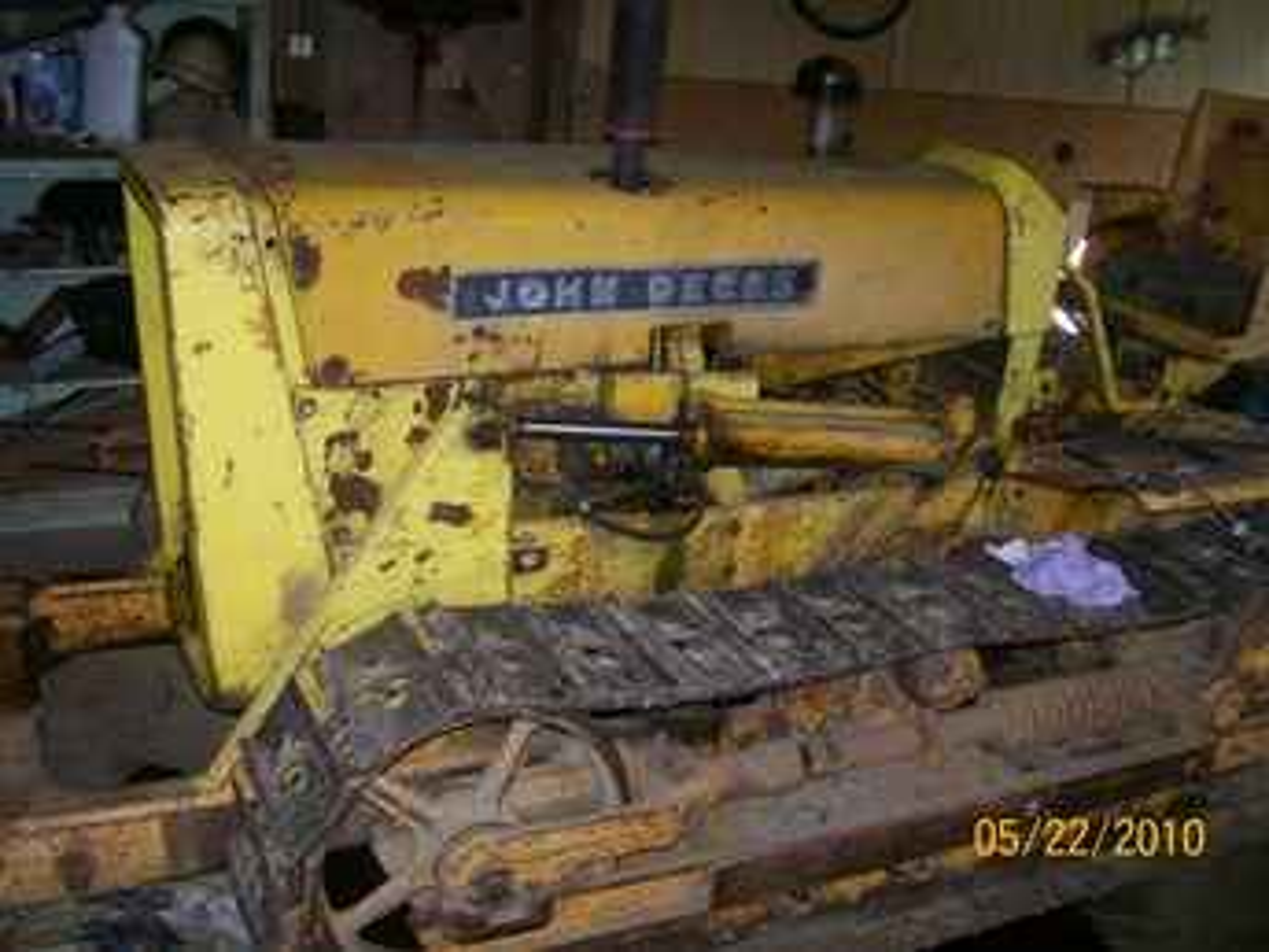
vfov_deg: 39.7
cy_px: 476
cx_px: 634
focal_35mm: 36
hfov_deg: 51.4
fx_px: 1320
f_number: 2.7
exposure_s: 1/64
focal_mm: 6
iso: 80
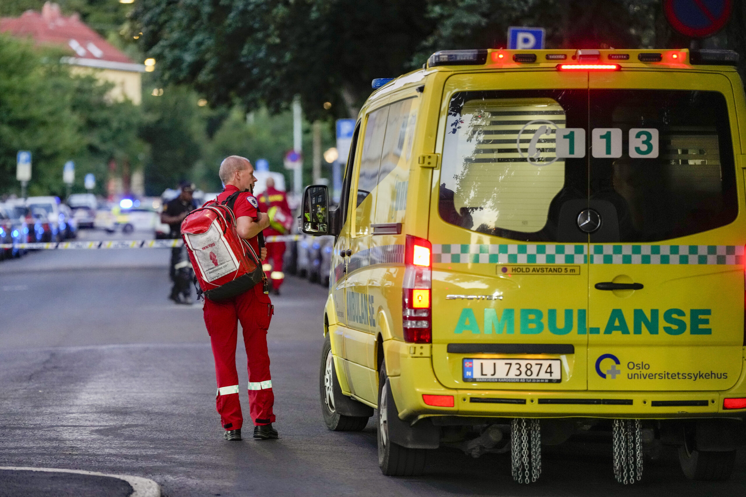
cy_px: 248
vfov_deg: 8.4
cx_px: 373
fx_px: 3378
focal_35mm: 163
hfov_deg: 12.6
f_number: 2.8
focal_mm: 163
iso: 3200
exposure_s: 1/400
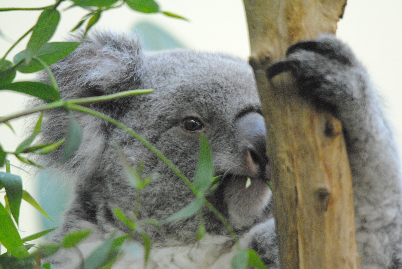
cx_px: 201
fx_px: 8386
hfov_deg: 2.7
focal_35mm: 750
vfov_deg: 1.8
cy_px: 134
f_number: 6.3
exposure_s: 1/125
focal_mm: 500
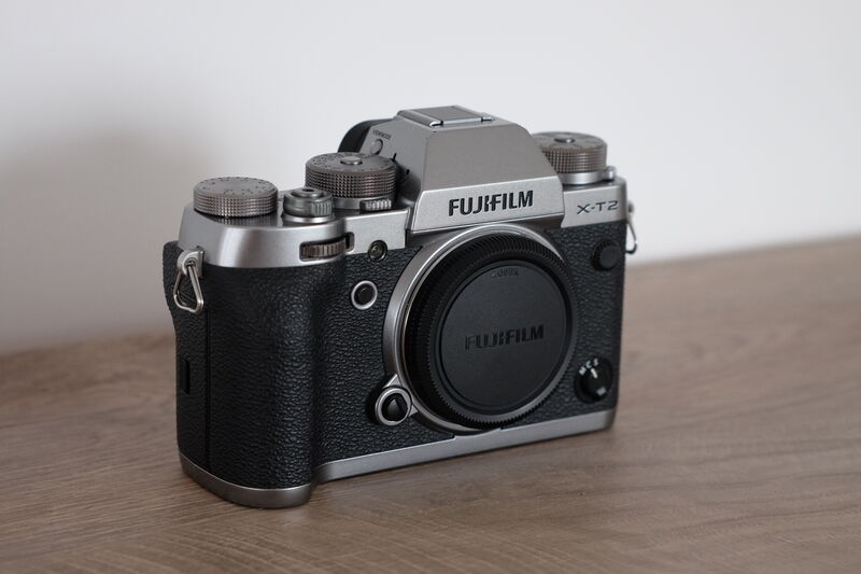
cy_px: 287
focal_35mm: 84
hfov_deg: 24.2
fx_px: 2008
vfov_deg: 16.3
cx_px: 430
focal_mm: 56
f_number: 4
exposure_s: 1/28
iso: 1600
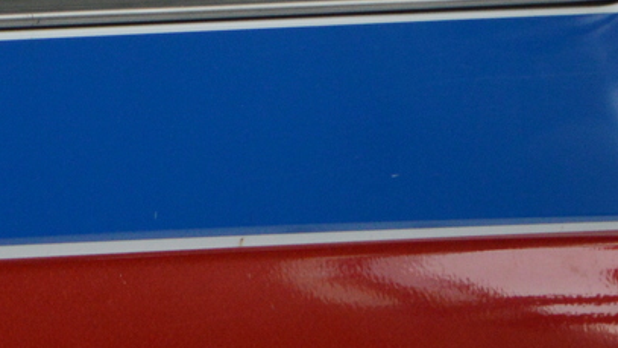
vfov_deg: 1.6
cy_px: -148
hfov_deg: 2.8
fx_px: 12750
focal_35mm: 778
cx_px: 254
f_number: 5.6
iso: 400
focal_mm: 112
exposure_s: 1/500
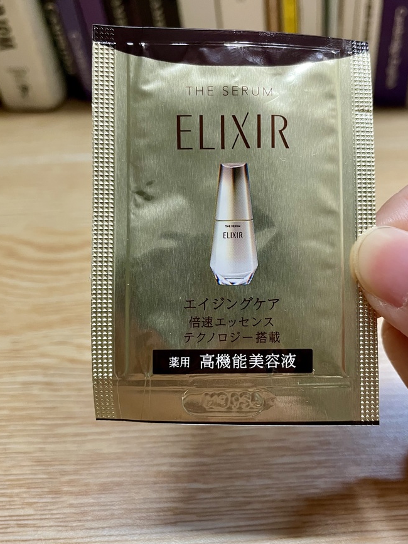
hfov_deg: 43.9
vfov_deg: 56.8
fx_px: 503
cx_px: 244
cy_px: 280
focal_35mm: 32
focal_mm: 4.2
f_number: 1.6
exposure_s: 1/60
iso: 200
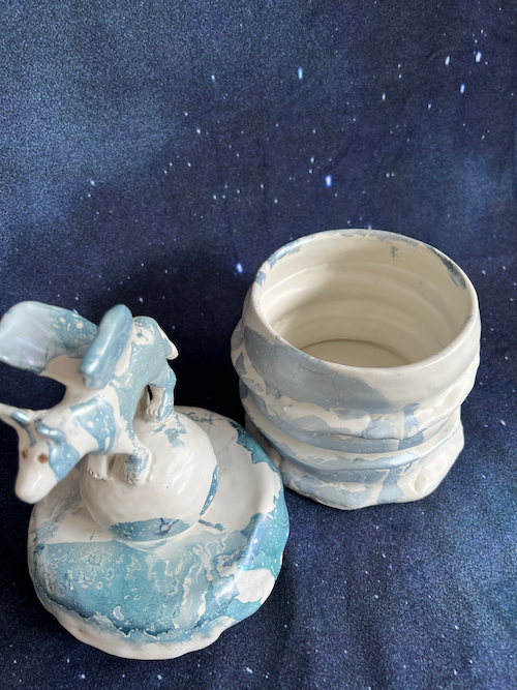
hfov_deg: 53.0
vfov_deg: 67.3
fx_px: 518
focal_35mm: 26
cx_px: 258
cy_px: 345
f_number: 1.5
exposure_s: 1/121
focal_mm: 5.7
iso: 40
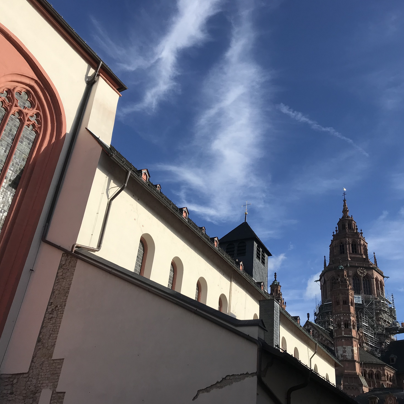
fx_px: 449
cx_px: 244
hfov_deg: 48.1
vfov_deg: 48.4
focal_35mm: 34
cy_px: 206
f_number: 1.8
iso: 20
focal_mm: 3.99
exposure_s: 1/2591
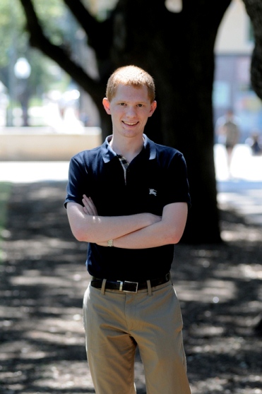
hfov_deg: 7.3
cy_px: 197
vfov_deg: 11.0
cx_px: 131
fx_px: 2051
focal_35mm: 188
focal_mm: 125
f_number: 4
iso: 400
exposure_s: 1/500
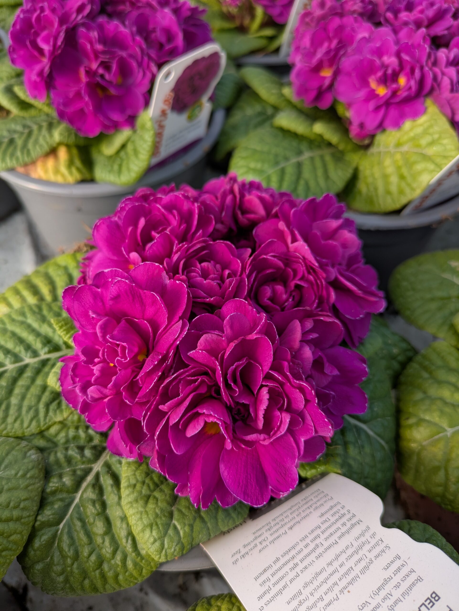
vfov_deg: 69.4
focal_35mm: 25
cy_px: 306
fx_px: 442
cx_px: 230
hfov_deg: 54.9
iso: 47
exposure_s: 1/684
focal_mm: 5.43
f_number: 1.89
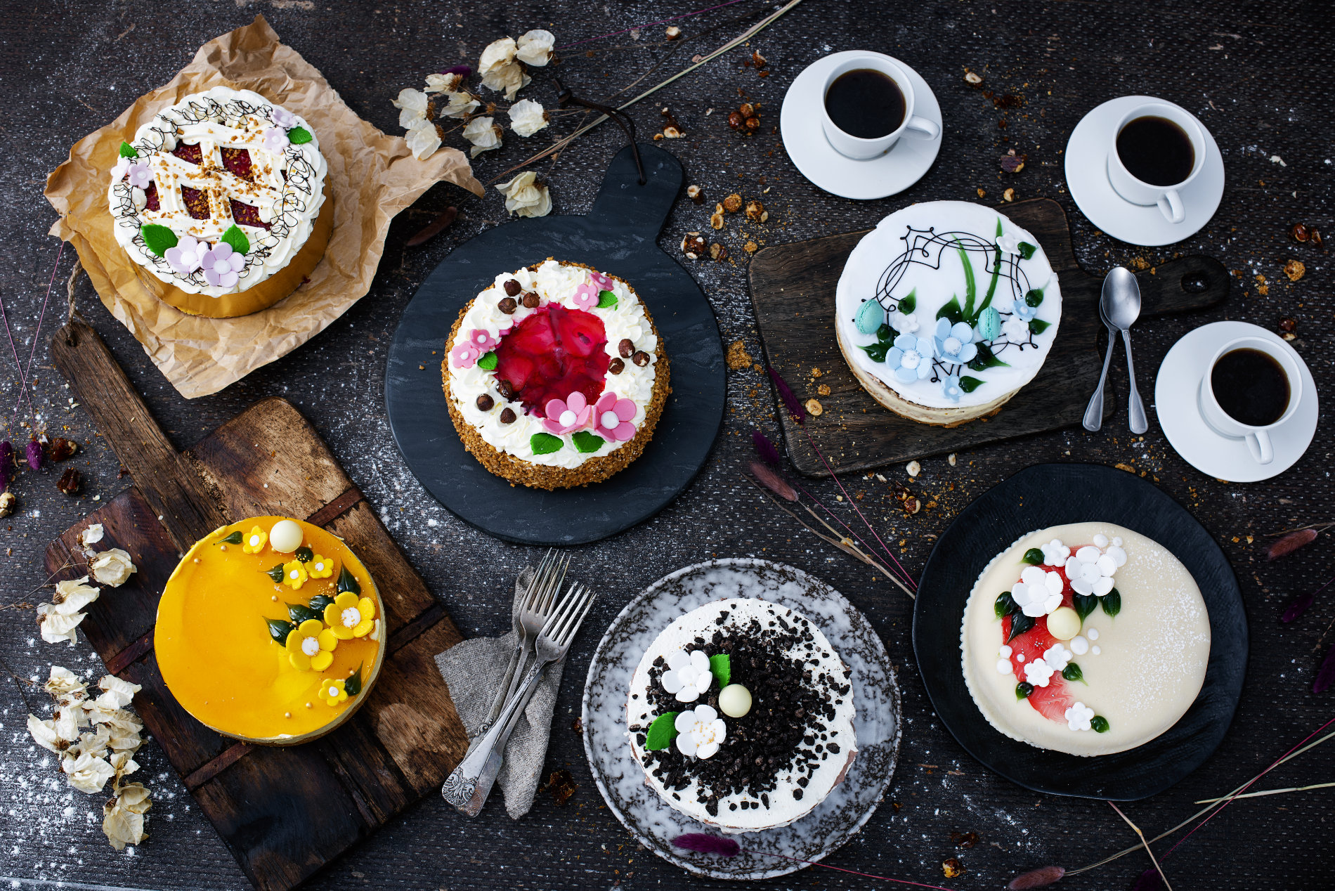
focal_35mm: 50
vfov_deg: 27.0
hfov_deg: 39.6
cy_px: 446
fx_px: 1855
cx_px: 668
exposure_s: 1/250
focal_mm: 50
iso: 31
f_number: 6.3
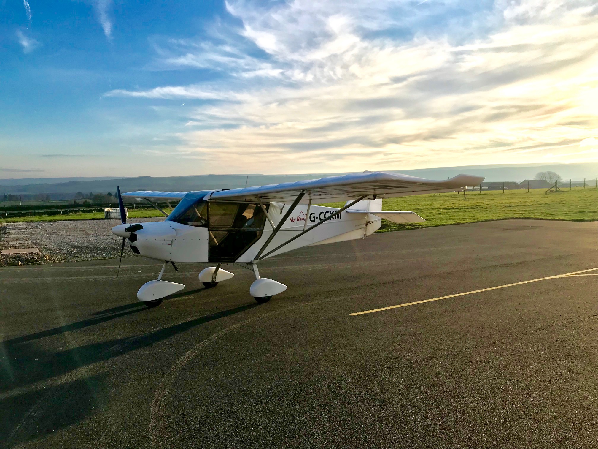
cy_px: 224
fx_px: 484
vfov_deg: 49.7
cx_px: 299
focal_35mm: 28
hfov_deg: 63.4
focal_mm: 3.99
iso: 20
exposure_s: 1/2336
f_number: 1.8
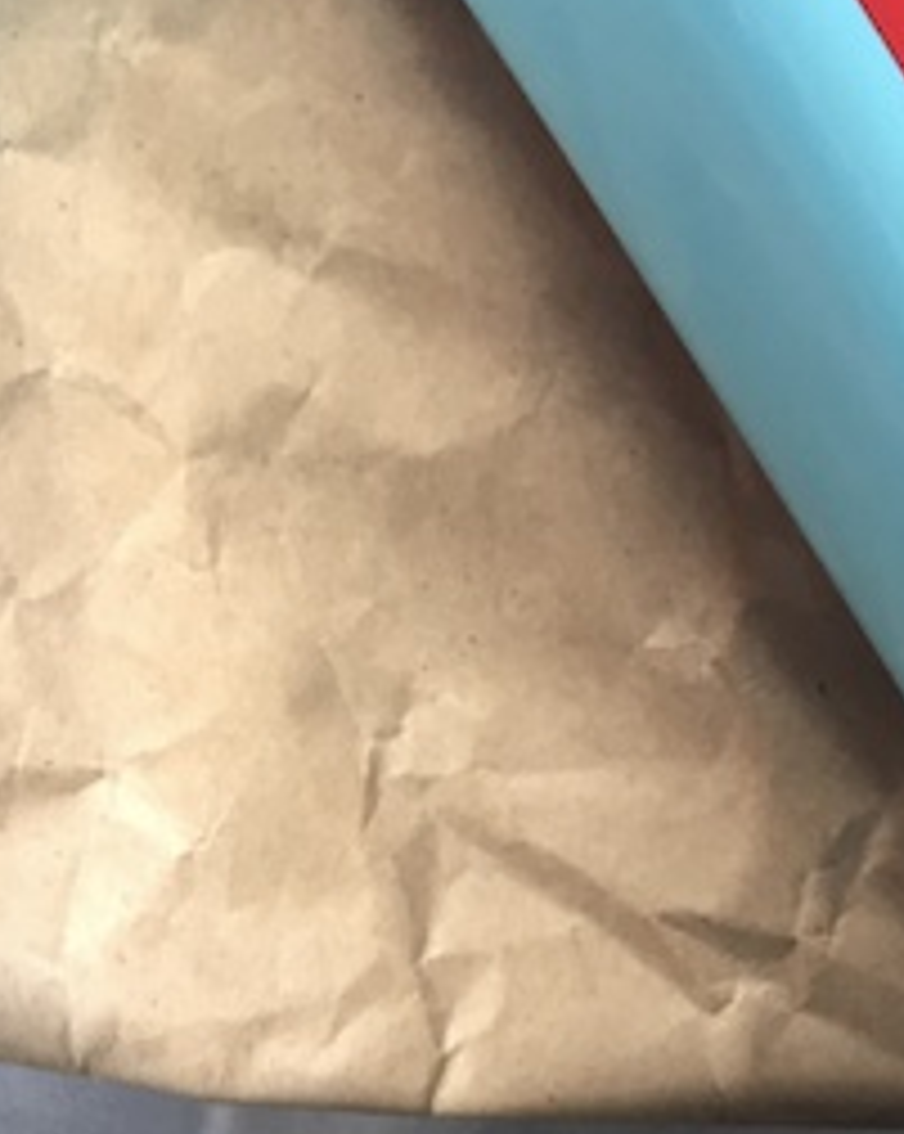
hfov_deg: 16.7
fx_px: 3015
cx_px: 36
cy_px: 1534
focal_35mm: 90
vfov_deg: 19.4
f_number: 2.2
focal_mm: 4.15
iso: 64
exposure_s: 1/30
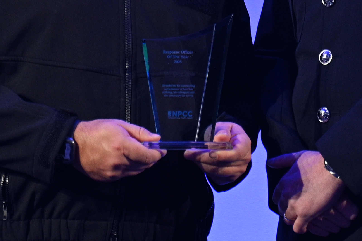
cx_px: 257
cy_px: -120
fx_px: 2051
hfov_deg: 10.1
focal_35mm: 204
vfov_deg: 6.6
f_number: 4
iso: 900
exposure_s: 1/125
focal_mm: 54
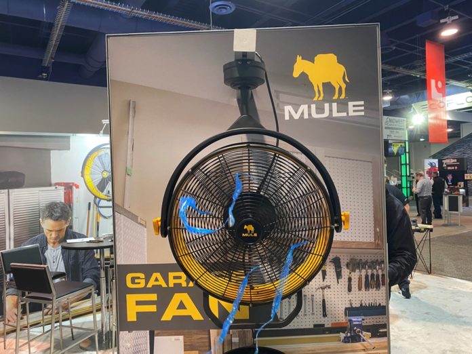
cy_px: 177
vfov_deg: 53.1
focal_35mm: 26
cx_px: 236
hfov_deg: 67.3
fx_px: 355
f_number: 1.8
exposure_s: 1/60
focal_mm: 4.25
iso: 200
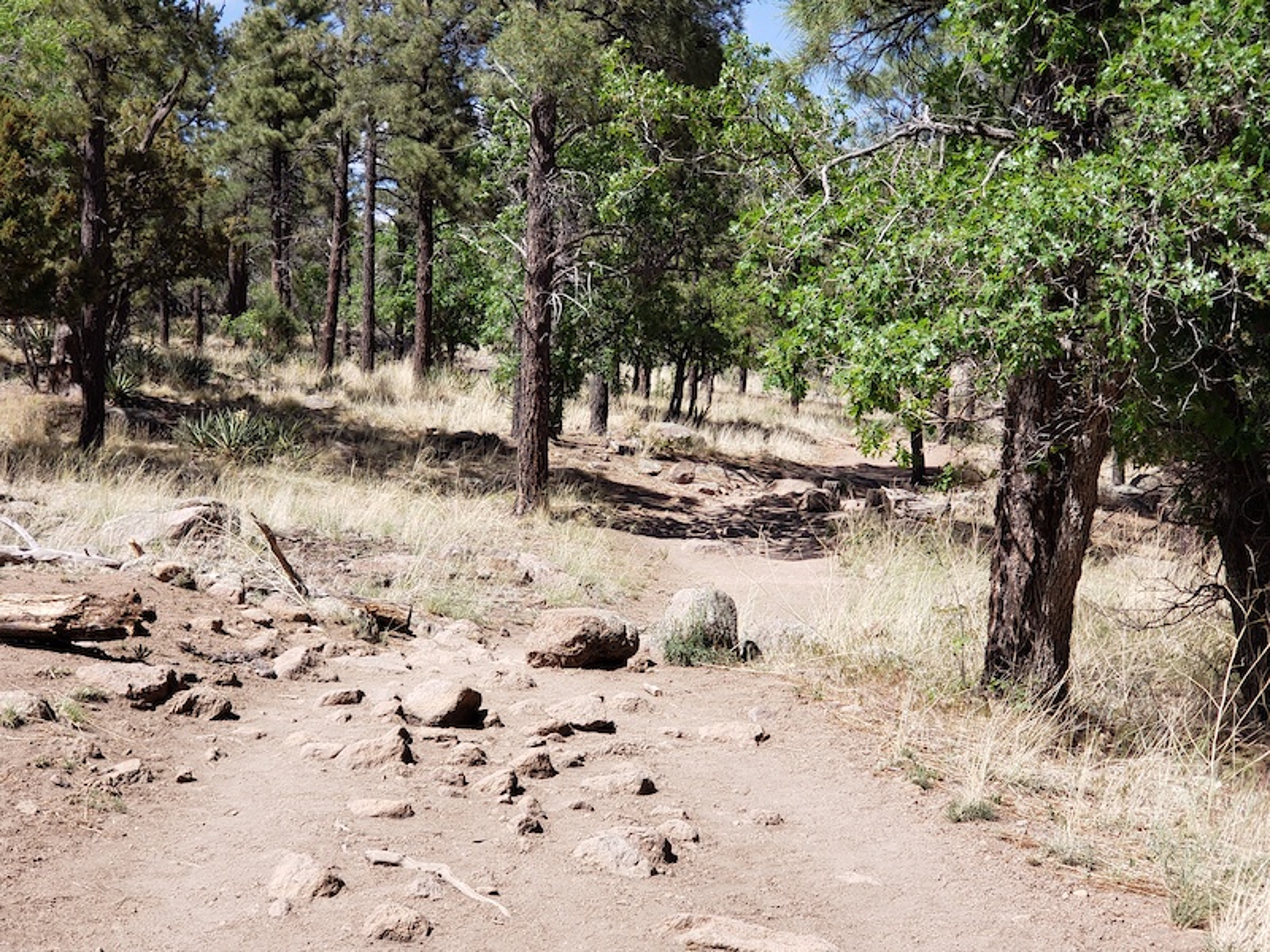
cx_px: 635
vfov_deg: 28.0
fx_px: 1908
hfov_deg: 36.8
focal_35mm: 52
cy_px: 476
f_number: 2.4
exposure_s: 1/500
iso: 32
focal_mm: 6
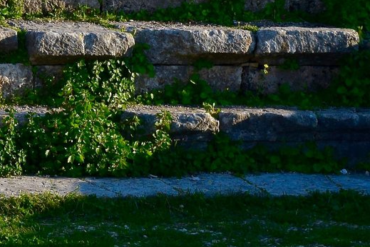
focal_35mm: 325
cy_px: -47
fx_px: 3344
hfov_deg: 6.3
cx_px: -39
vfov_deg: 4.2
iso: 400
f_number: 11
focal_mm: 45
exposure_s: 1/400
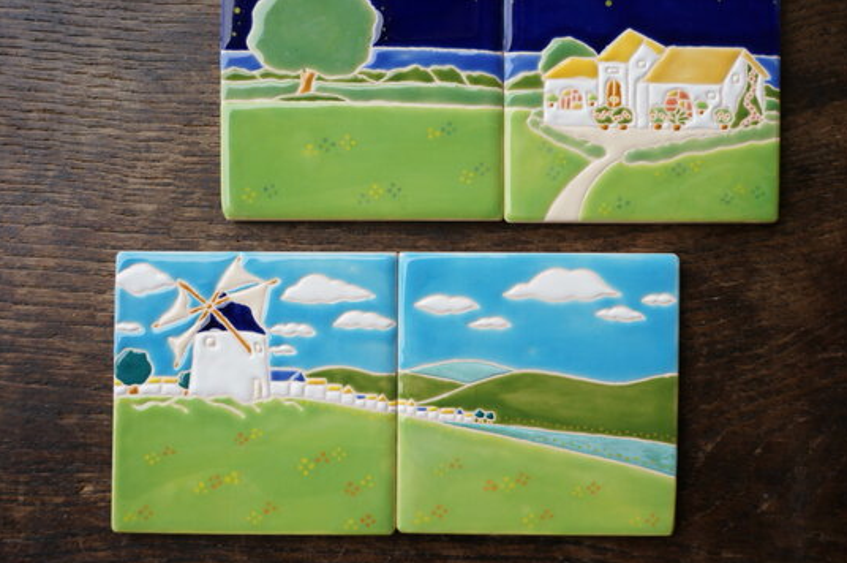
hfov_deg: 51.1
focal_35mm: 38
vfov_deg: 35.3
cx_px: 477
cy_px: 246
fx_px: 883
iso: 320
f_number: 4
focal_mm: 21
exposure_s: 1/60
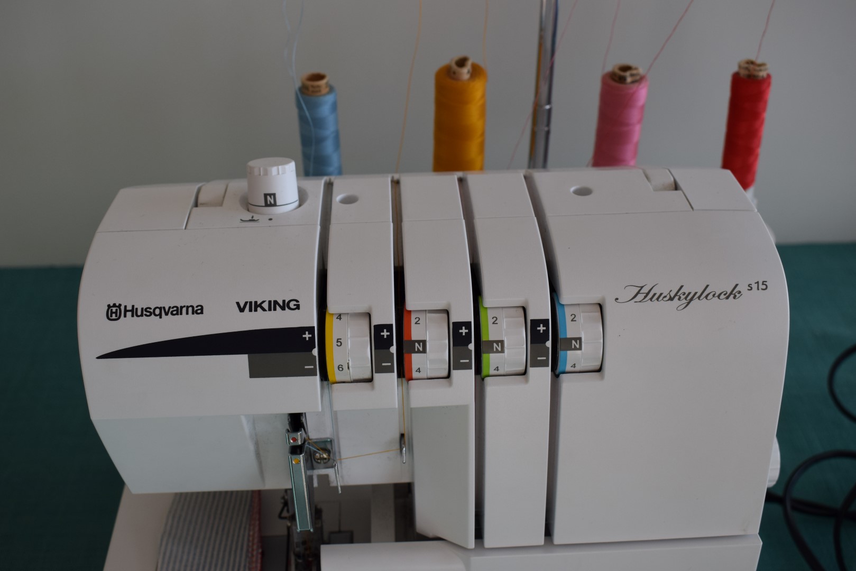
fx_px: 927
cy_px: 286
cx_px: 428
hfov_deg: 49.5
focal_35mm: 39
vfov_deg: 34.2
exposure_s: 1/200
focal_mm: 26
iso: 400
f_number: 7.1
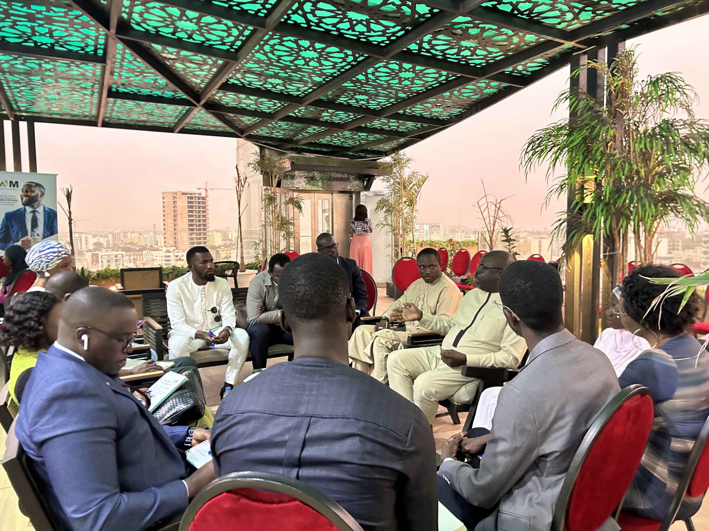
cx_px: 354
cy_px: 266
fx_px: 533
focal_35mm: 26
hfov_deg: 67.3
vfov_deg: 53.1
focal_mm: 5.7
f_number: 1.5
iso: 250
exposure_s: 1/50
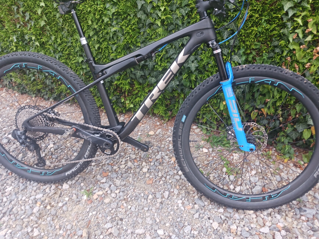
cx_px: 163
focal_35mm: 28
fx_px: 258
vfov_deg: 49.7
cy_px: 116
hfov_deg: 63.4
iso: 80
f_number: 1.8
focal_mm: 4
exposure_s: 1/50
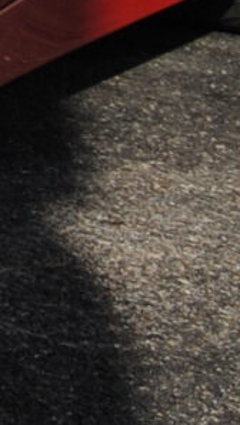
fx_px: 4727
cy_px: -369
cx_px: -1189
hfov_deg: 2.7
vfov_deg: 5.1
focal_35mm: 418
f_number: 9
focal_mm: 31
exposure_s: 1/320
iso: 100
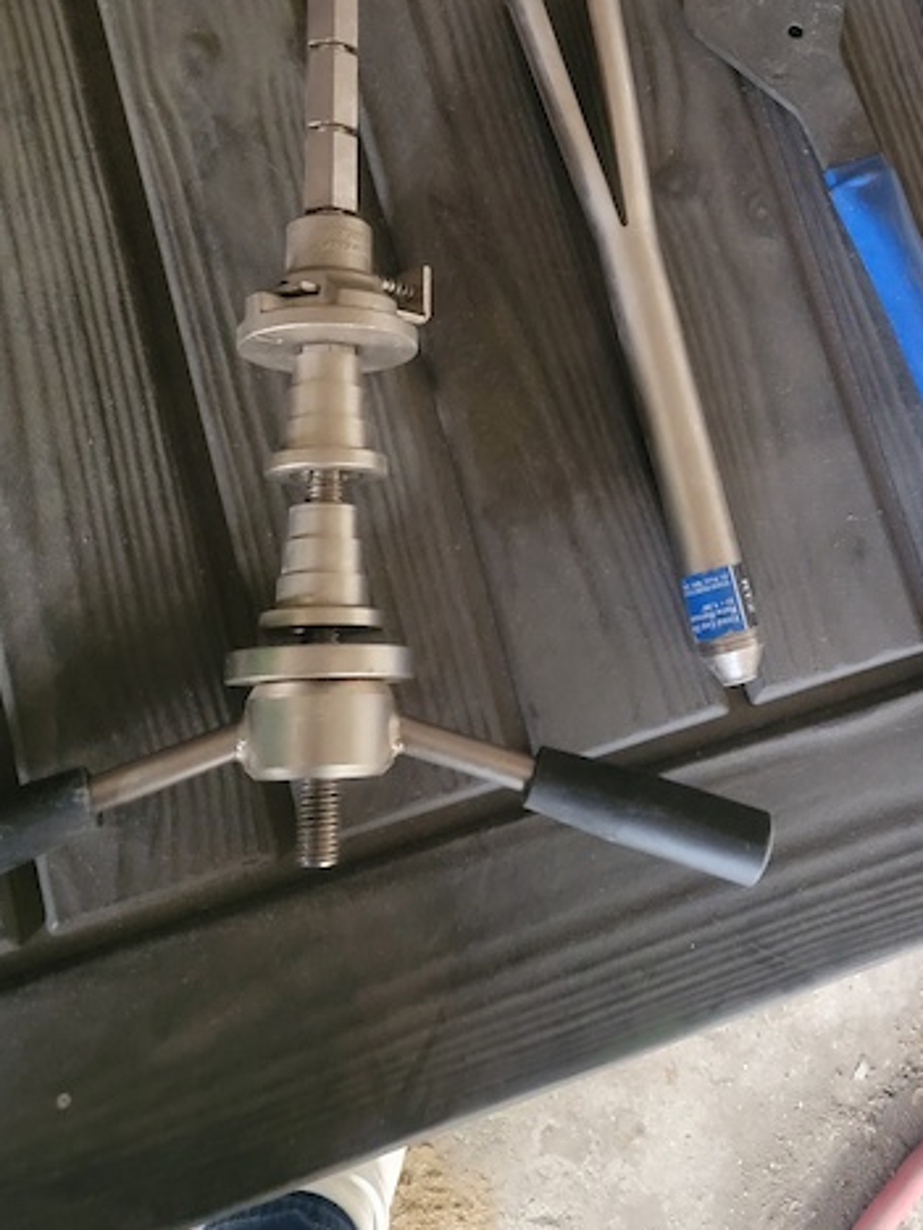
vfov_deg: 44.7
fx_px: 1458
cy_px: 363
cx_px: 613
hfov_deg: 34.8
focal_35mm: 41
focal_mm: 6.7
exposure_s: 1/24
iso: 1250
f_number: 1.8
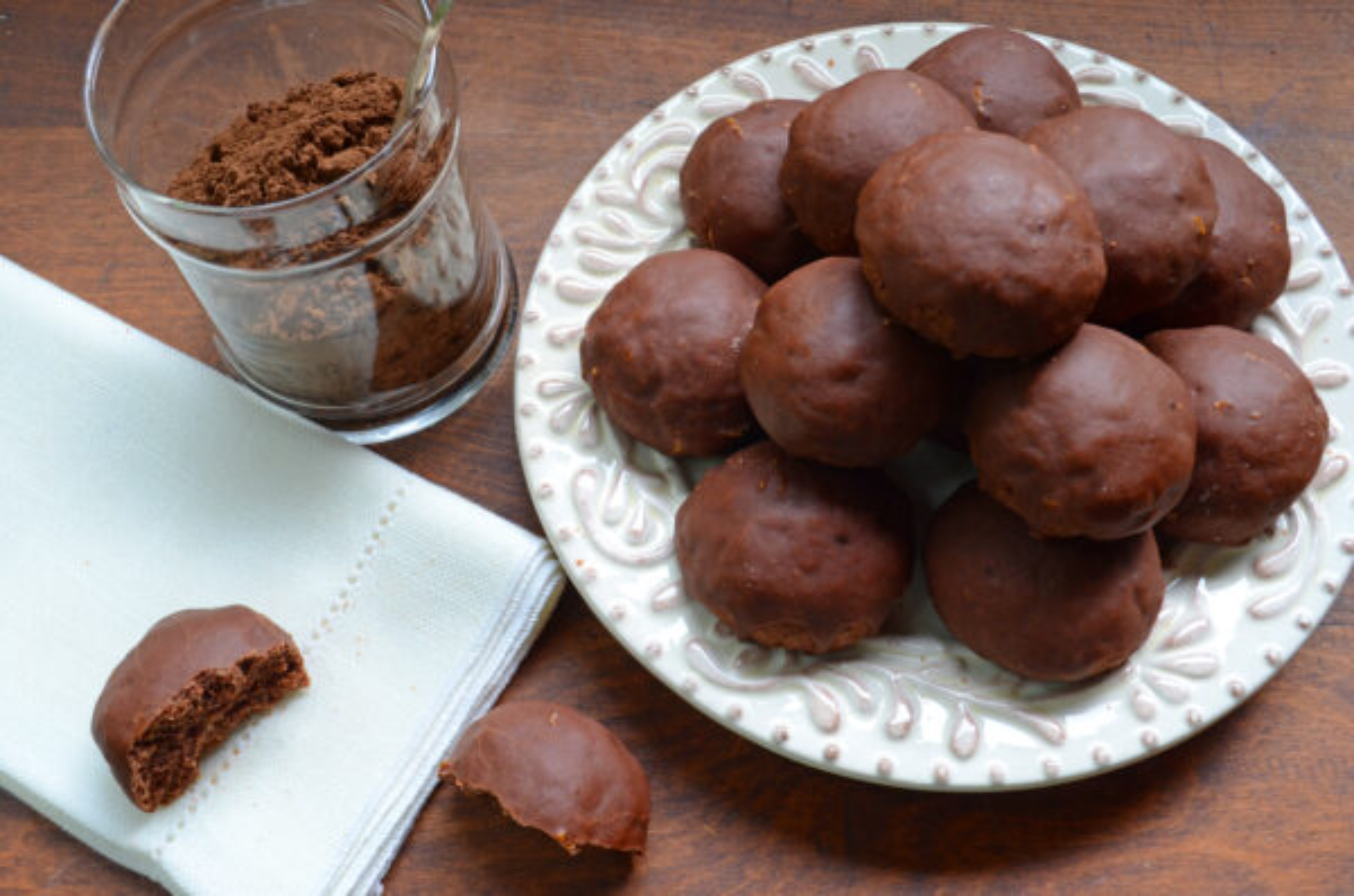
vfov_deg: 34.0
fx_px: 1463
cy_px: 448
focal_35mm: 39
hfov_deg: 49.7
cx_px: 677
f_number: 10
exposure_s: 1/13
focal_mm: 26
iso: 400
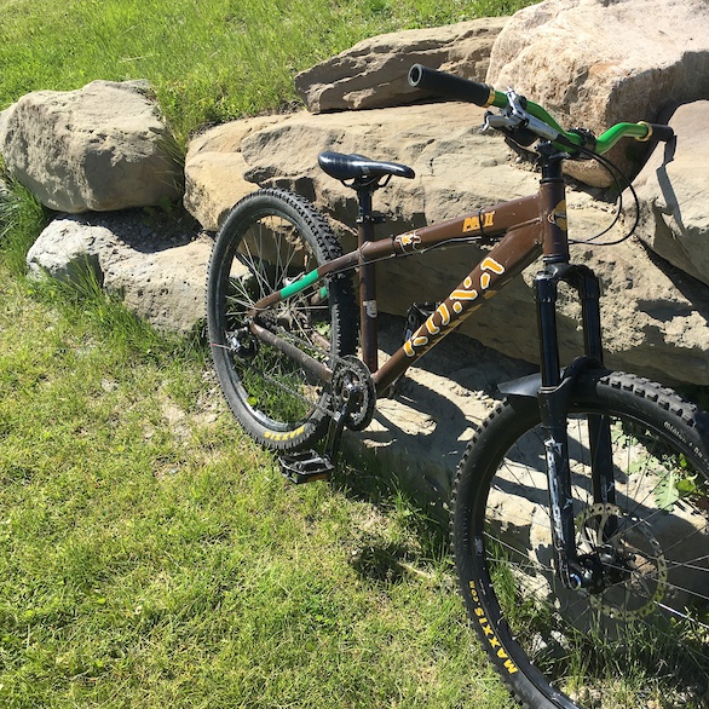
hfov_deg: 46.8
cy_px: 348
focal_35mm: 35
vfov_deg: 47.2
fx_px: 811
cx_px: 446
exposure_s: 1/1131
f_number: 2.2
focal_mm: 4.15
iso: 25
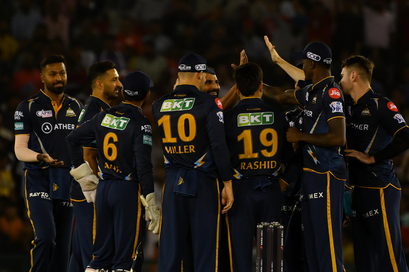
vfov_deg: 2.7
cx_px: 204
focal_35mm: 500
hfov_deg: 4.1
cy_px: 136
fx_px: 5677
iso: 3200
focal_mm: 500
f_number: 5.6
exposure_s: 1/800
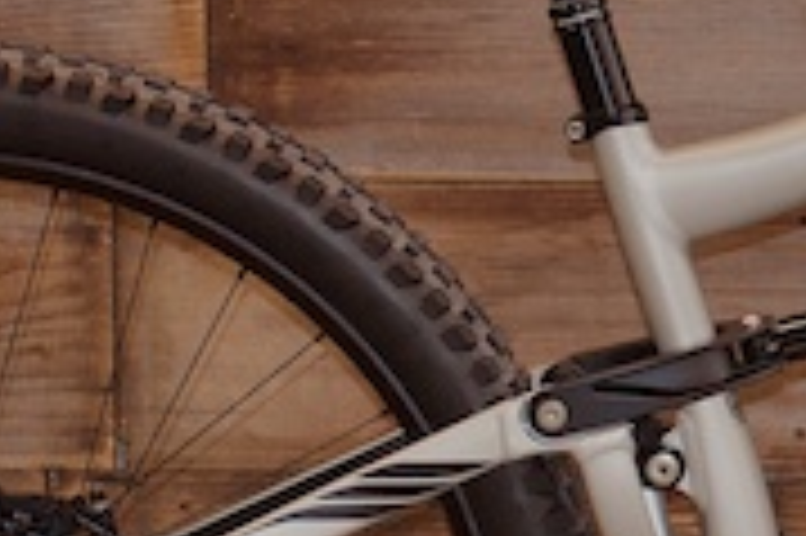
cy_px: 385
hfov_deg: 9.5
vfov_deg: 6.4
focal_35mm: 214
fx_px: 4787
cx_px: 1027
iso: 800
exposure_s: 1/60
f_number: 4.8
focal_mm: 32
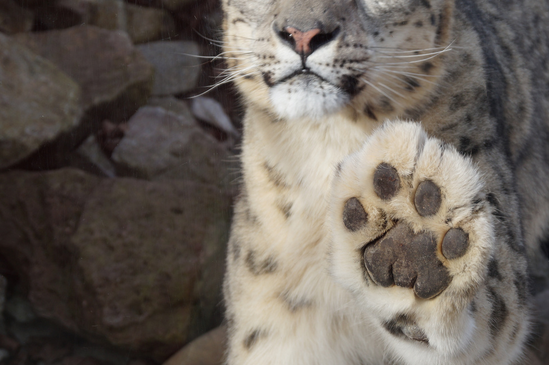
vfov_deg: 11.0
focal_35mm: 125
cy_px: 149
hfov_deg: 16.3
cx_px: 389
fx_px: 1905
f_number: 5.6
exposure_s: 1/200
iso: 100
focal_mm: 50
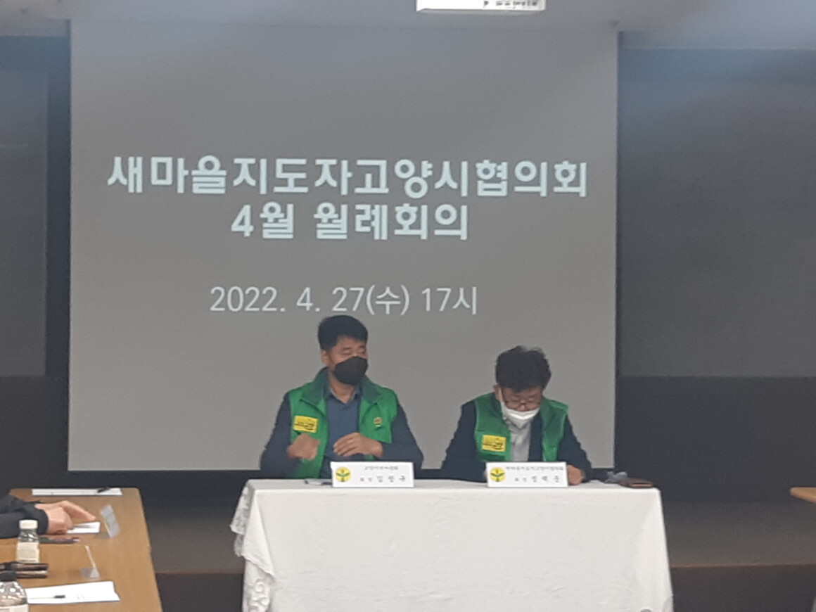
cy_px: 306
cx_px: 408
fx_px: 613
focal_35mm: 26
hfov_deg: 67.3
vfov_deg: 53.1
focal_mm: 3.93
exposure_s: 1/50
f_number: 1.7
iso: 80
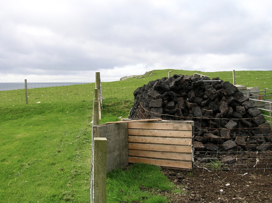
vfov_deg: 41.7
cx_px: 136
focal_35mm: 34
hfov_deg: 54.0
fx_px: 267
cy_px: 102
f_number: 4.9
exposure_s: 1/225
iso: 50
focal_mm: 5.7
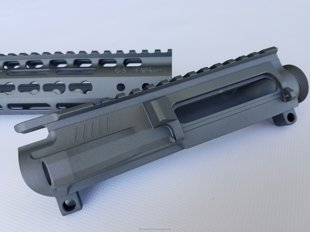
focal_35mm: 26
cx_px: 155
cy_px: 116
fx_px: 233
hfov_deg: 67.3
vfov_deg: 53.1
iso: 50
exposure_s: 1/208
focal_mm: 4.2
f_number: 1.7
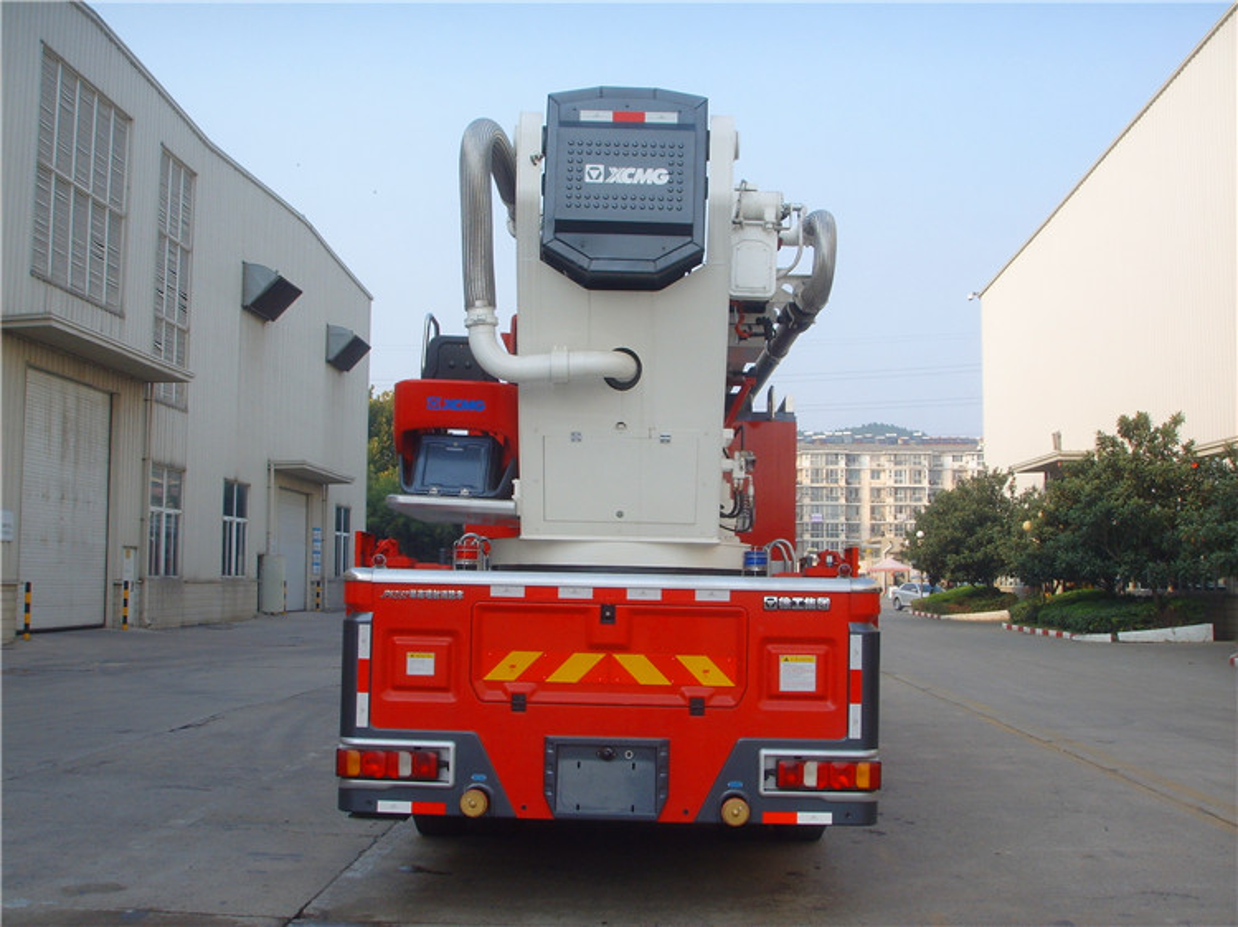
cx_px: 619
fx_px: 1394
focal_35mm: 39
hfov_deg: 47.9
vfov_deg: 36.8
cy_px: 464
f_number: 6.3
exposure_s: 1/125
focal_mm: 6.6
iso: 50
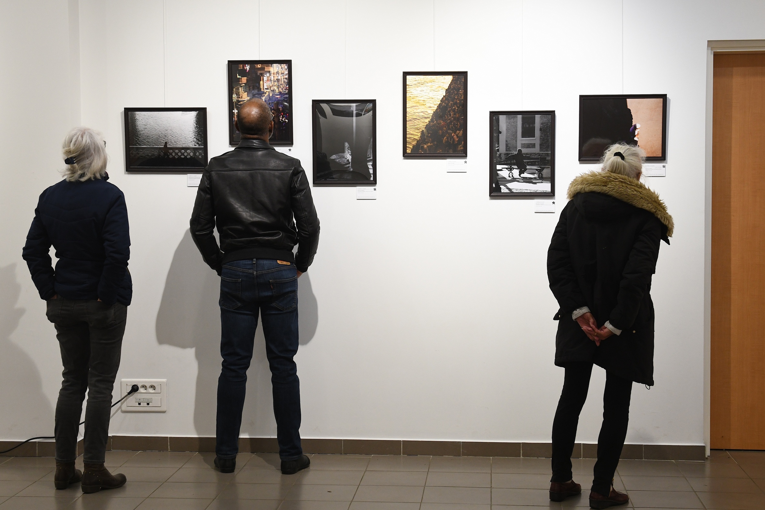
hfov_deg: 33.4
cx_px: 382
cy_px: 255
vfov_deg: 22.6
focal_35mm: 60
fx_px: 1275
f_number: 6.3
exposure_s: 1/125
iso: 1000
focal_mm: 40
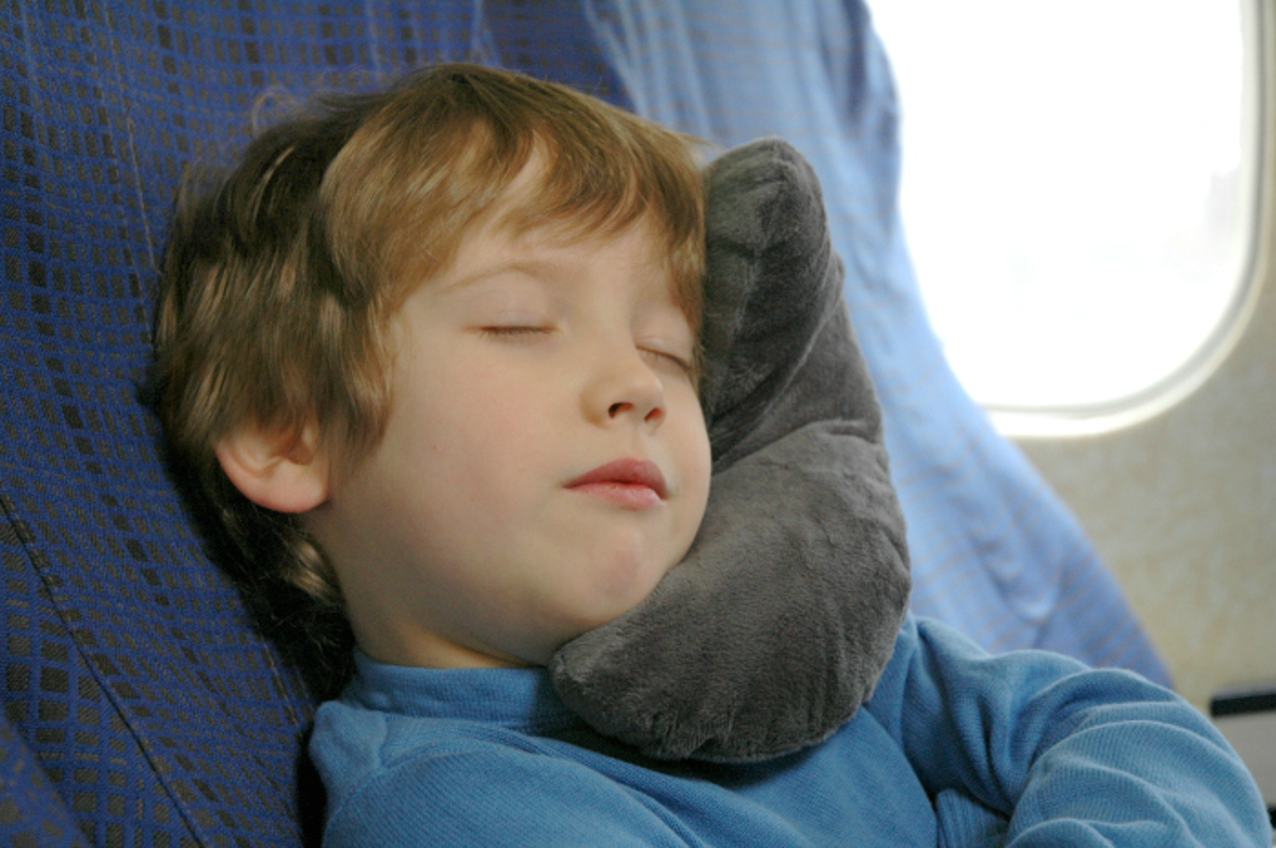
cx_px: 638
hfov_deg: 29.3
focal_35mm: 69
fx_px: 2443
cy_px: 424
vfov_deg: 19.7
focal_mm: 46
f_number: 4.5
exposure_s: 1/50
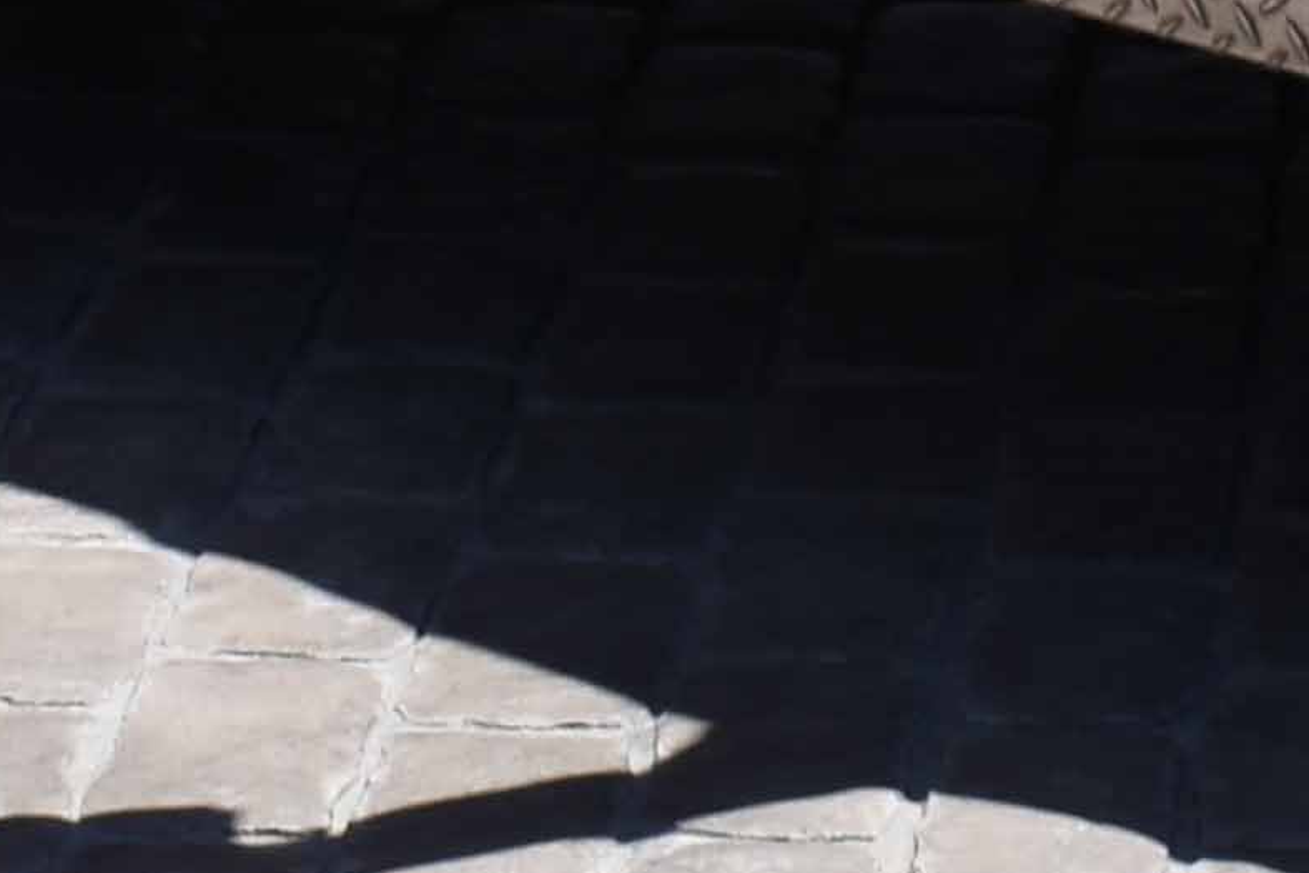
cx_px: 820
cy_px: -1763
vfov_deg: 4.6
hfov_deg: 7.2
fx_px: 10394
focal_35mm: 286
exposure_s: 1/250
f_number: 8
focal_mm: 25
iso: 100
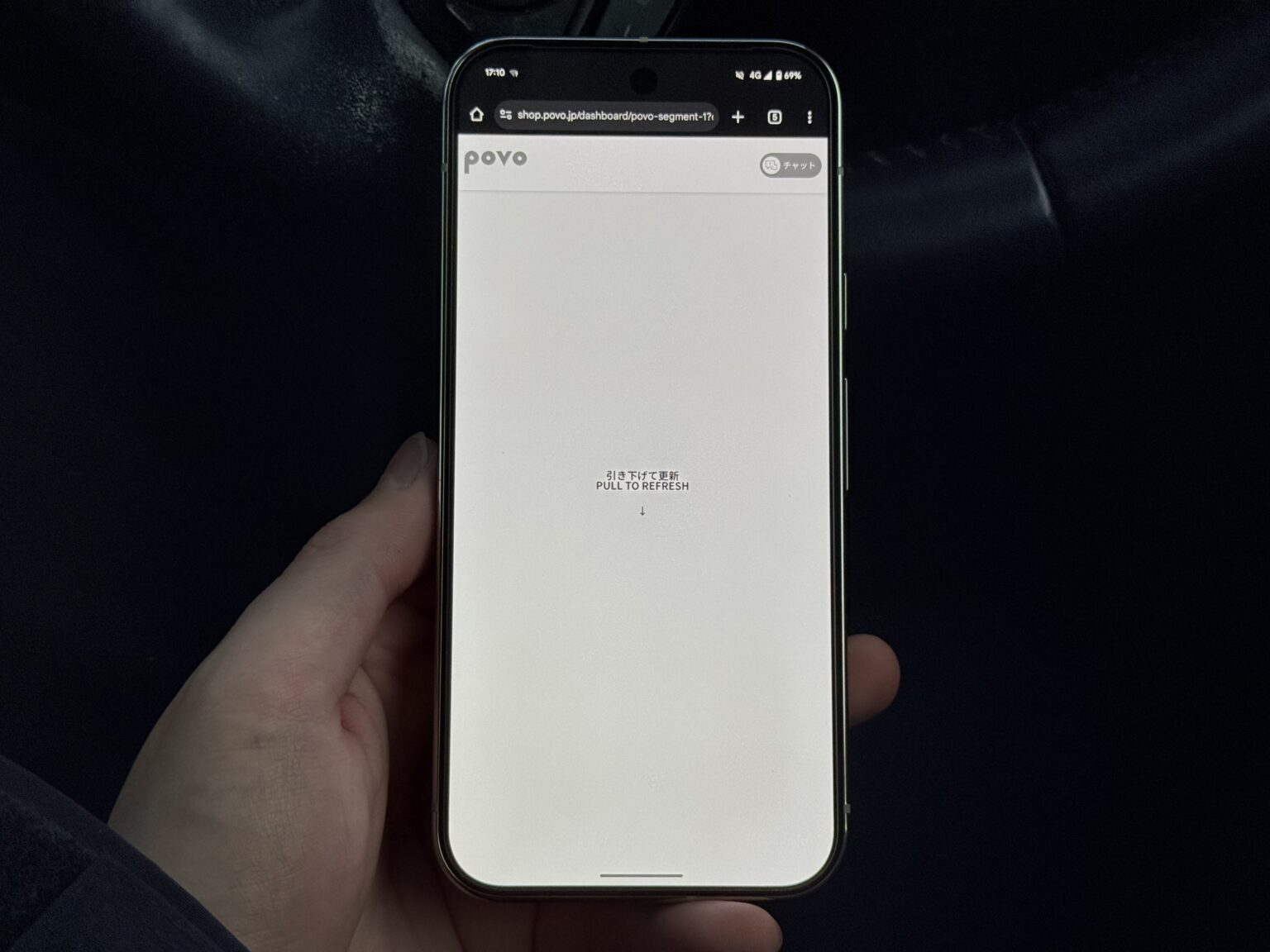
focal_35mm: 48
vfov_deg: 30.3
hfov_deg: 39.7
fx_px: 1761
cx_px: 635
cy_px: 476
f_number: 1.78
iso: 160
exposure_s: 1/60
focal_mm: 6.76
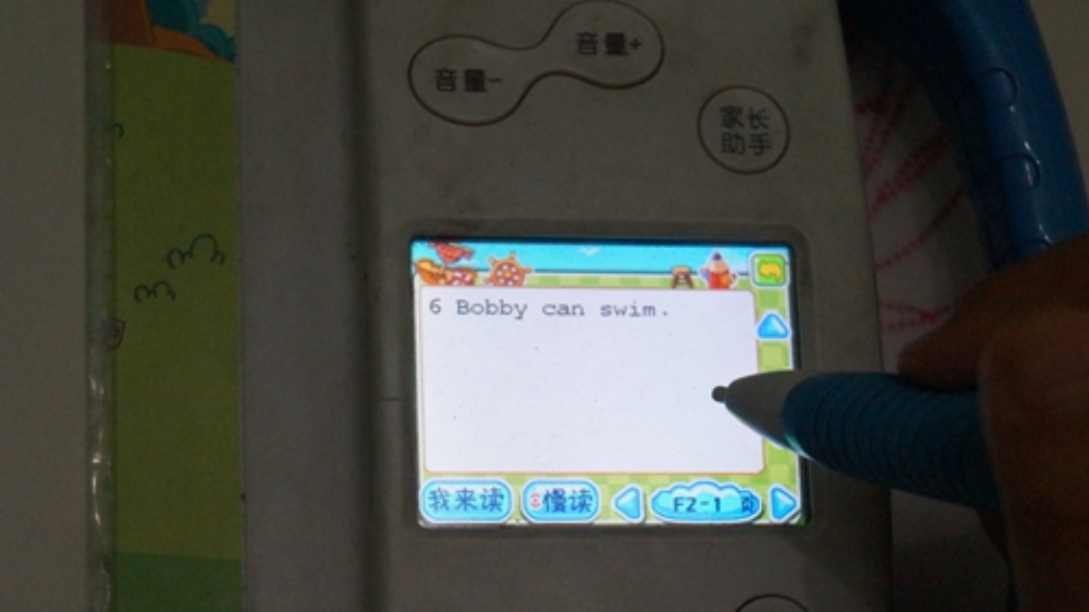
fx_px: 2713
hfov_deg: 22.7
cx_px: 572
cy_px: 432
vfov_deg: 12.8
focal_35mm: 94
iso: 3200
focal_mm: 50
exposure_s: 1/160
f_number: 5.6
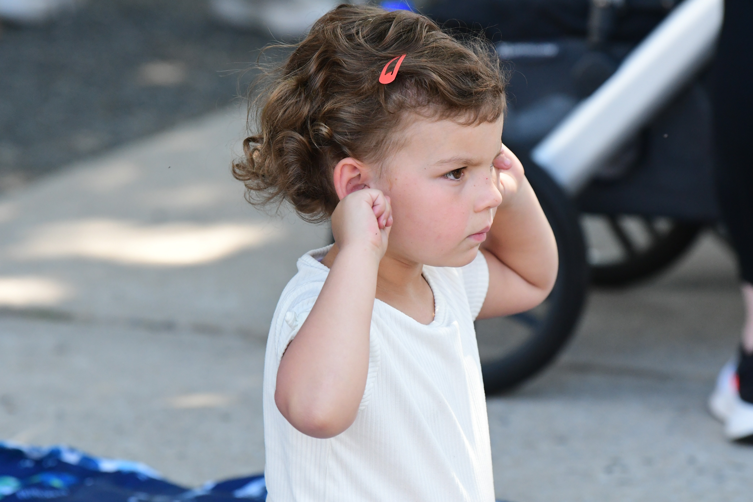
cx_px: 376
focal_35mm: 300
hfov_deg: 6.9
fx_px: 6275
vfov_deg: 4.6
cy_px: 251
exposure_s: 1/1000
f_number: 4.5
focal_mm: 200
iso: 2000
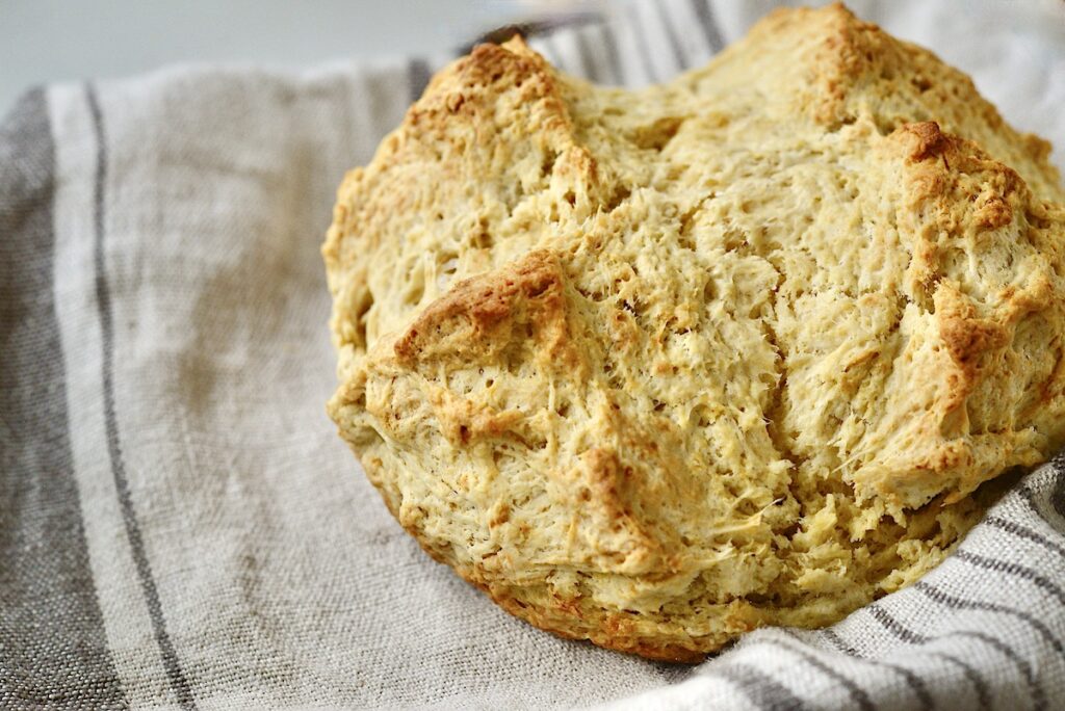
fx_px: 1776
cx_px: 532
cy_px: 356
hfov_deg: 33.4
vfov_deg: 22.7
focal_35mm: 60
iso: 2500
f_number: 6.3
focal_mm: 60
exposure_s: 1/500
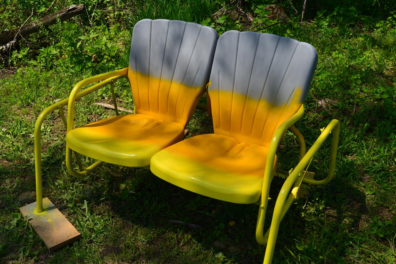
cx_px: 198
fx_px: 429
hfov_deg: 49.6
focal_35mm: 39
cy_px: 132
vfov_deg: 34.2
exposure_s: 1/500
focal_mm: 26
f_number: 11
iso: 320
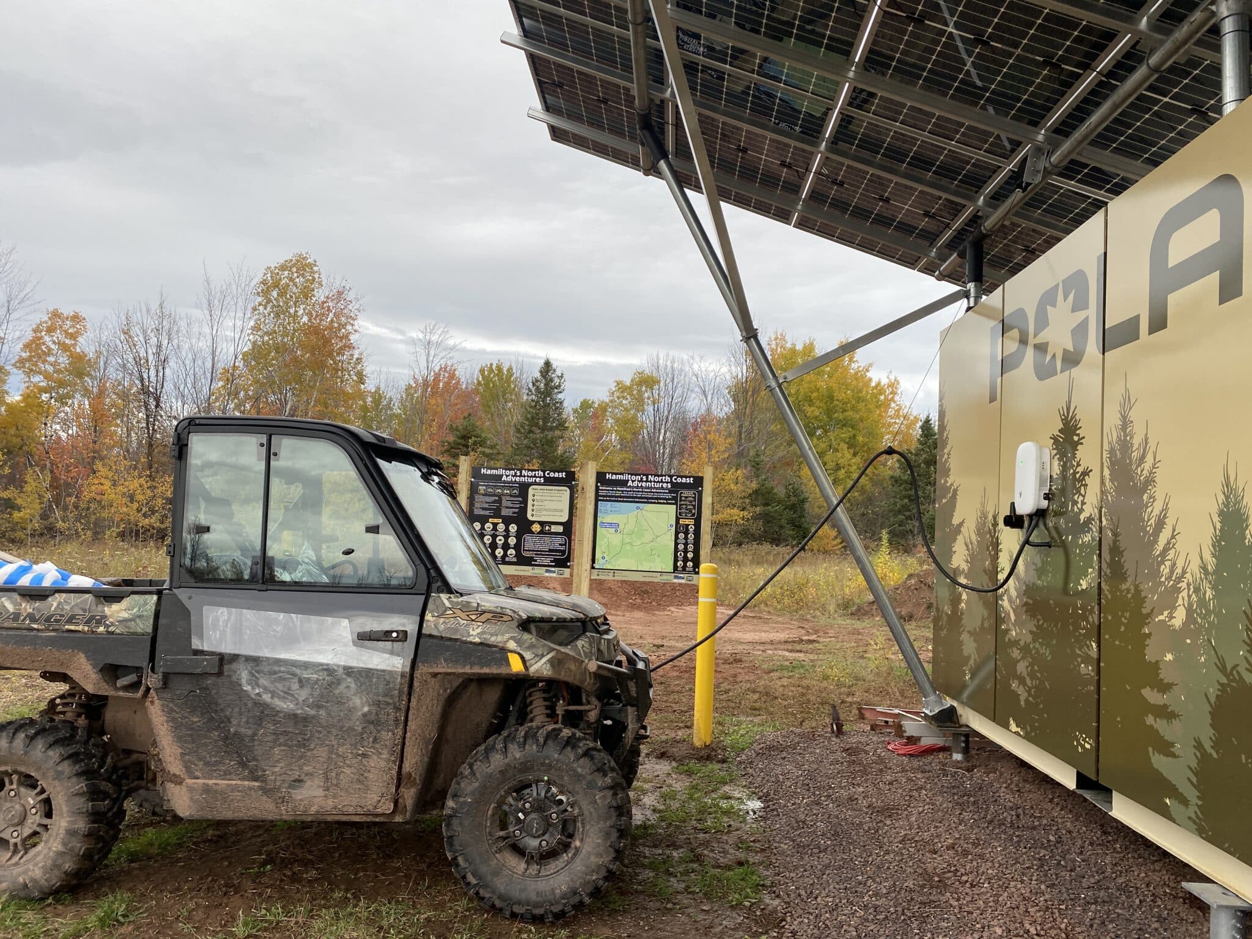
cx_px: 626
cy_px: 470
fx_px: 940
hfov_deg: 67.3
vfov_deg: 53.1
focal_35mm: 26
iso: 32
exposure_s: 1/499
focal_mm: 4.25
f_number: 1.8
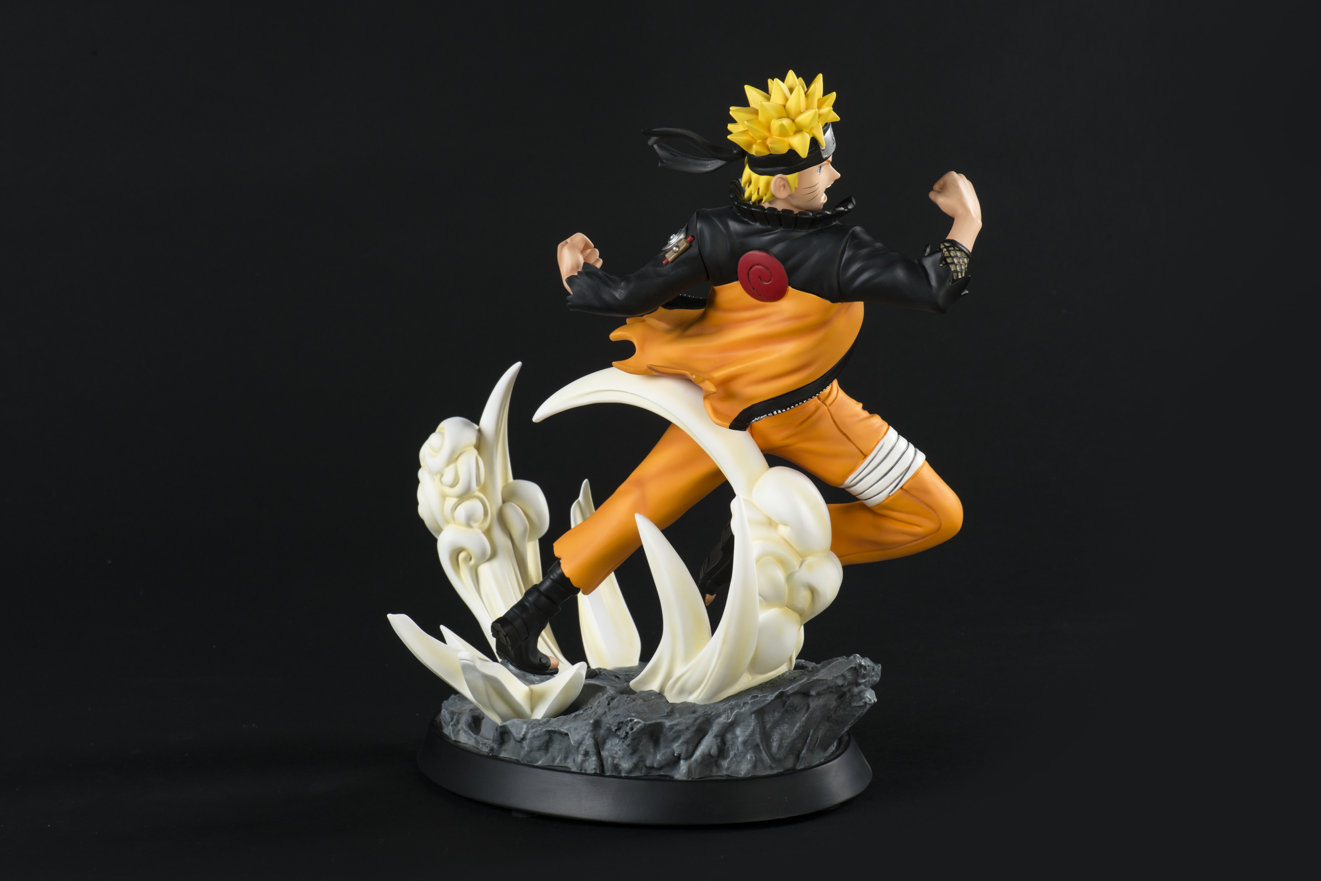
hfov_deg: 19.5
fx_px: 3854
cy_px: 440
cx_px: 660
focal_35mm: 105
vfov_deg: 13.1
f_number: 18
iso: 400
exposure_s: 1/250
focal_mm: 105
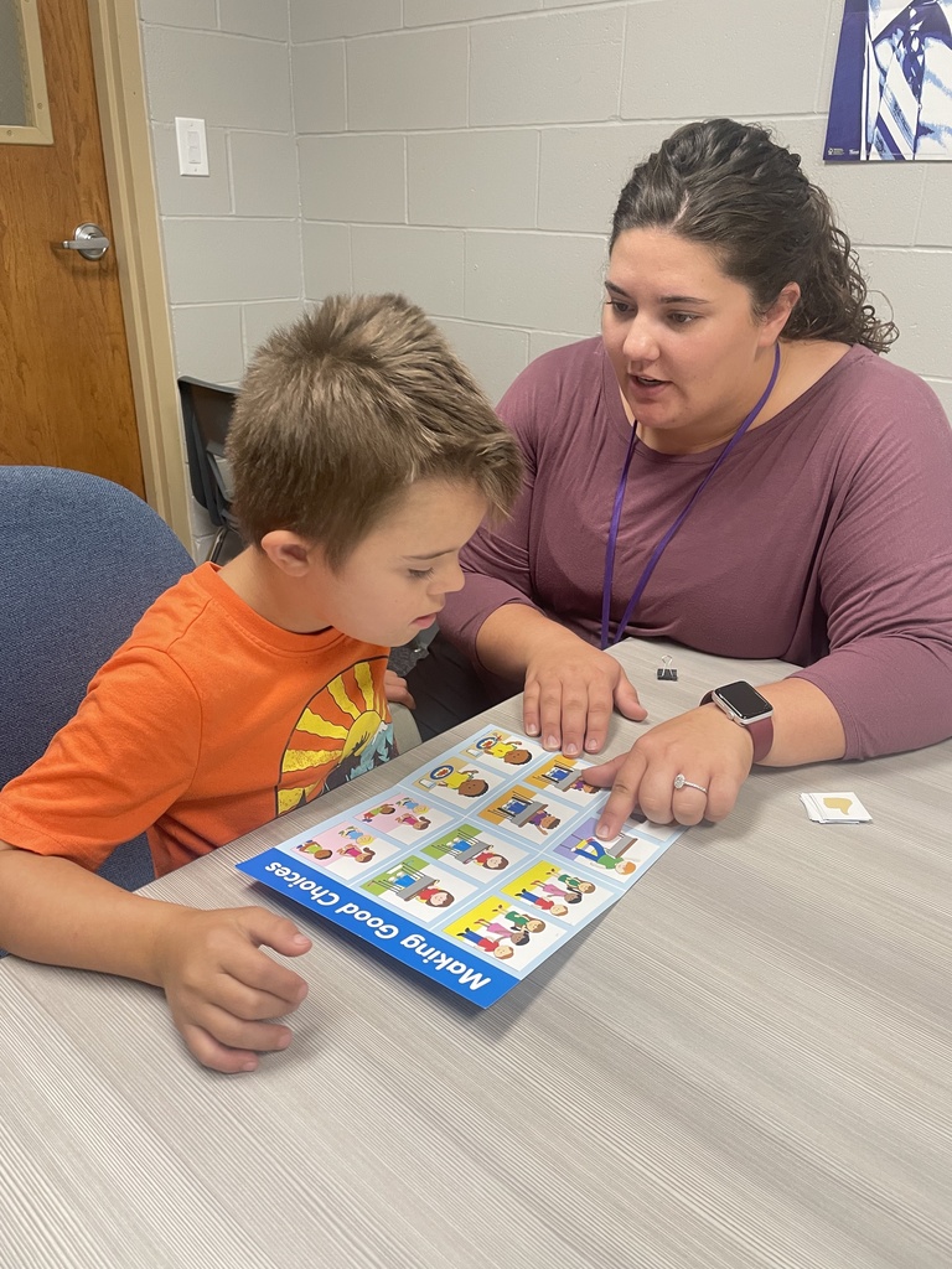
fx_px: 953
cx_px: 476
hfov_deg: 53.1
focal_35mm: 26
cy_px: 634
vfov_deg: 67.3
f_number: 1.6
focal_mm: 4.2
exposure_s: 1/60
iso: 160
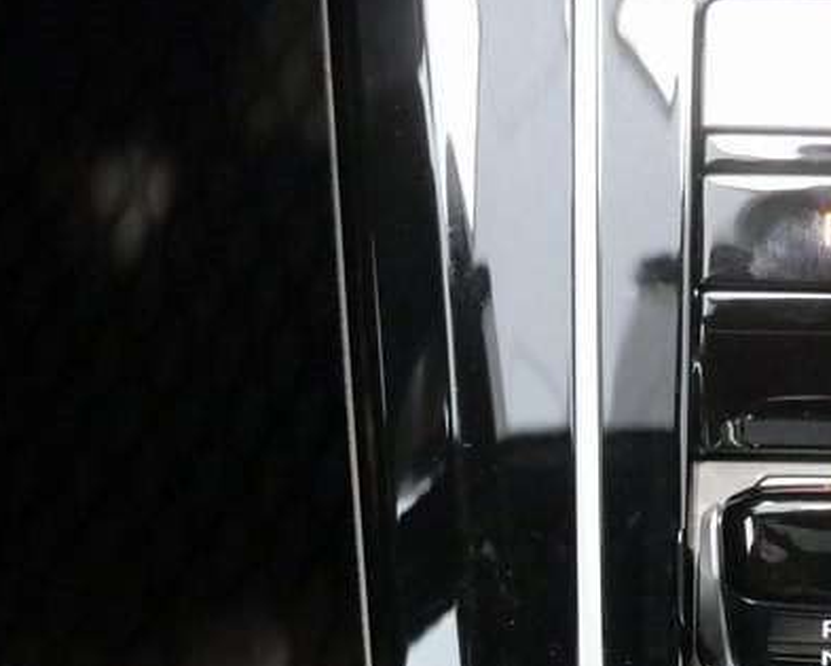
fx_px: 1501
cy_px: 630
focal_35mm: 61
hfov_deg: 29.1
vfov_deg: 24.1
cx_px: 818
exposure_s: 1/13
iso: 3200
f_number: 3.5
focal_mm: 12
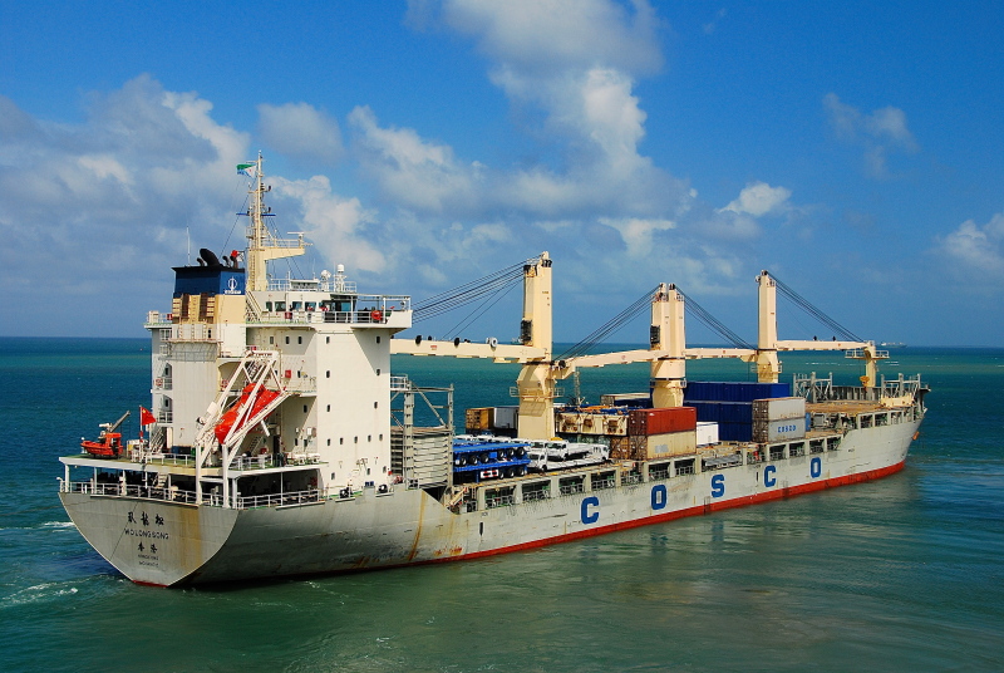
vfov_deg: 28.2
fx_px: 1341
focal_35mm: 48
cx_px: 502
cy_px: 336
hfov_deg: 41.1
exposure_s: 1/1600
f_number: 5.6
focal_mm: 32
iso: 200
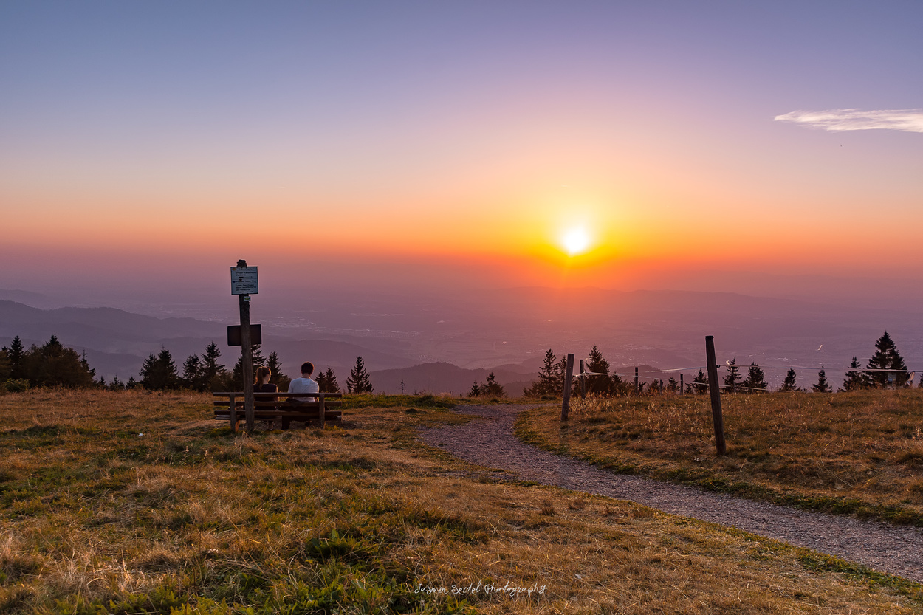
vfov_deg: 43.6
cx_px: 462
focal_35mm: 30
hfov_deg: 61.9
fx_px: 769
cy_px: 308
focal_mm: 20
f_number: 5.6
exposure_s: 1/200
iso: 220
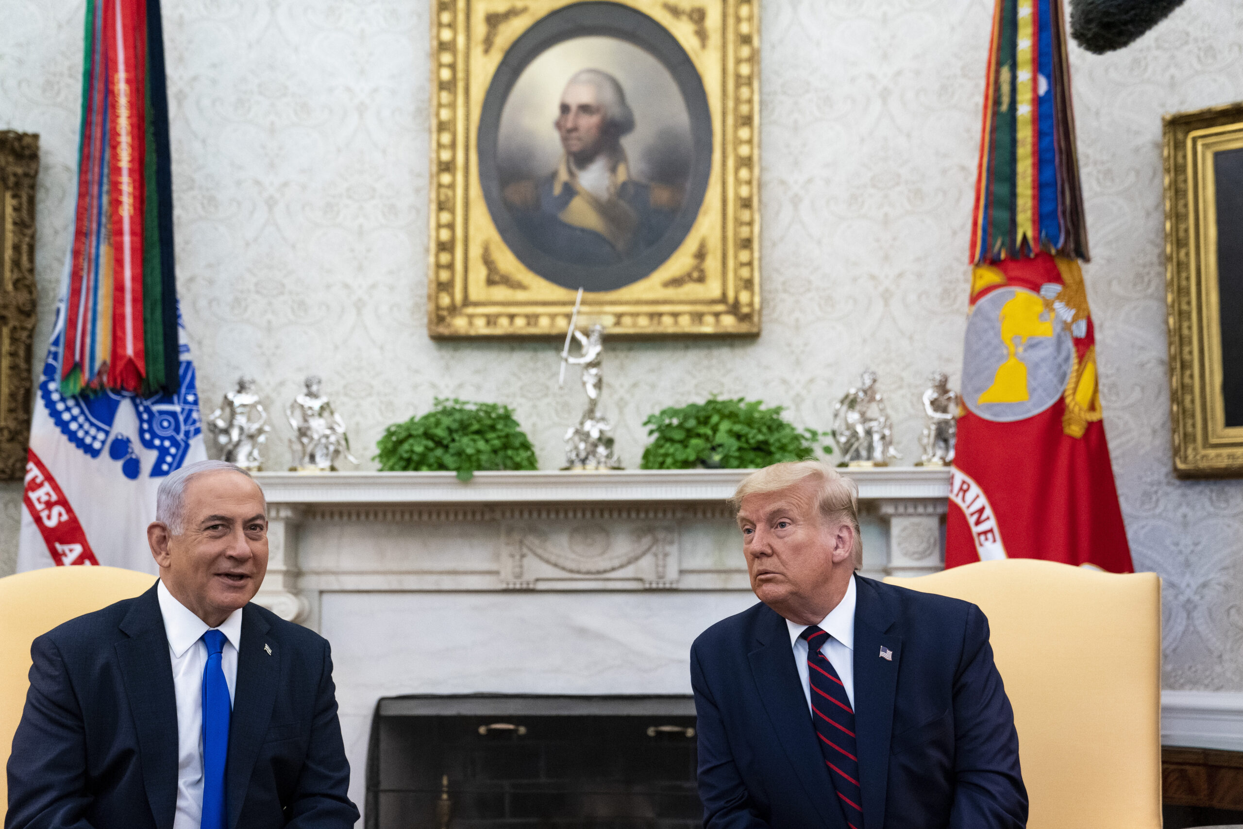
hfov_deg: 37.5
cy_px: 414
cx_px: 622
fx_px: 1830
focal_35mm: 53
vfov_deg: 25.5
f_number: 2.8
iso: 4000
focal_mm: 53
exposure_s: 1/160
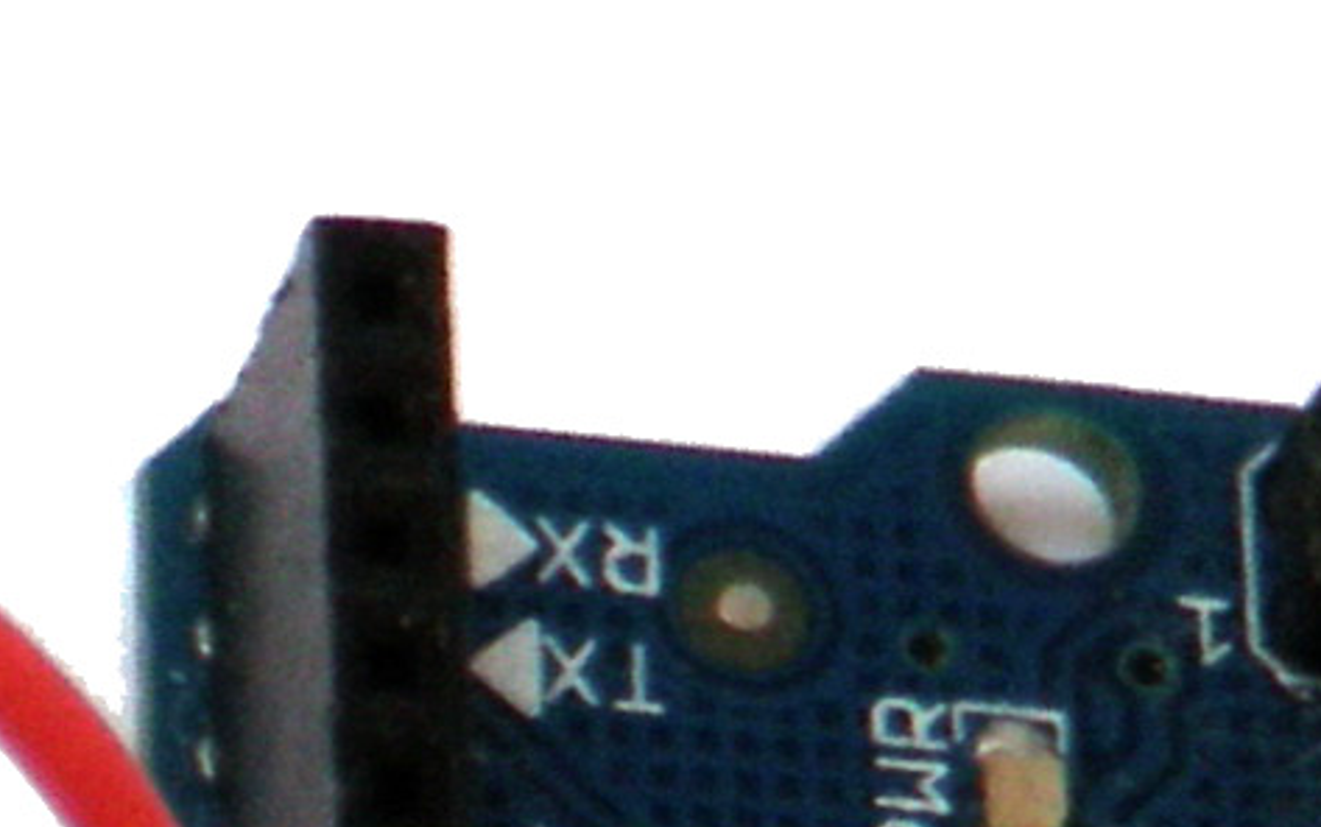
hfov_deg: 6.9
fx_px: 10588
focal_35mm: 294
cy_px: 2358
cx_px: -1455
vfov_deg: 4.3
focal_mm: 6.53
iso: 100
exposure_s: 1/40
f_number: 4.1
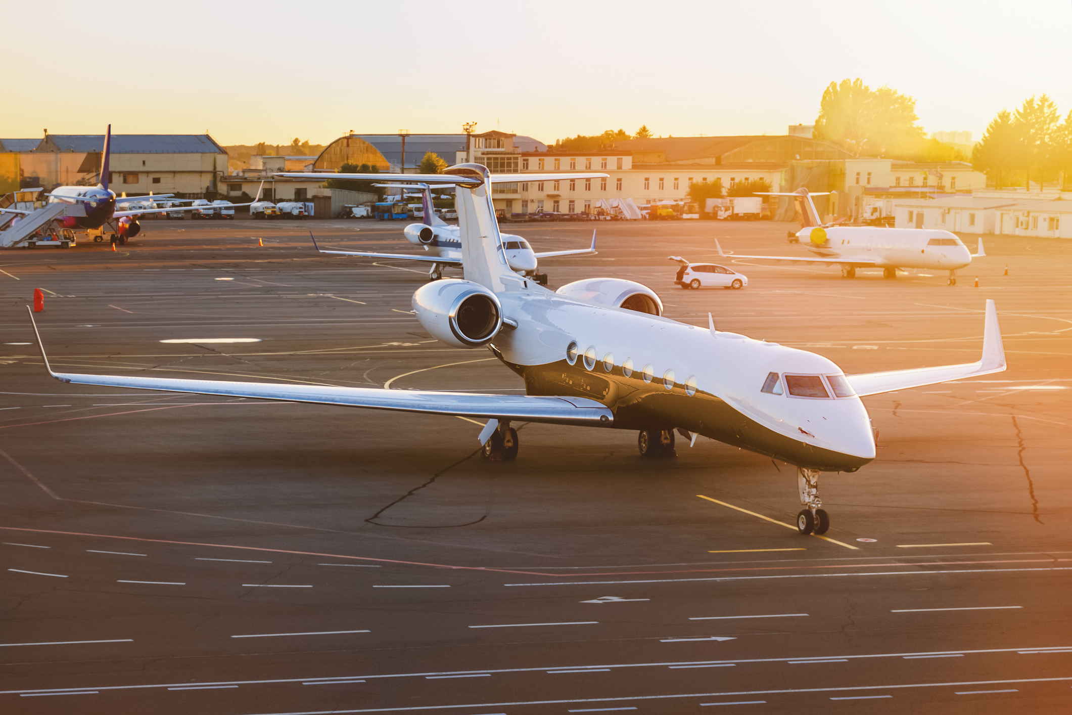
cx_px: 536
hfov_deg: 27.0
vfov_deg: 18.2
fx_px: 2233
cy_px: 358
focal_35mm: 75
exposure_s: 1/60
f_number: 4.8
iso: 100
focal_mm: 50
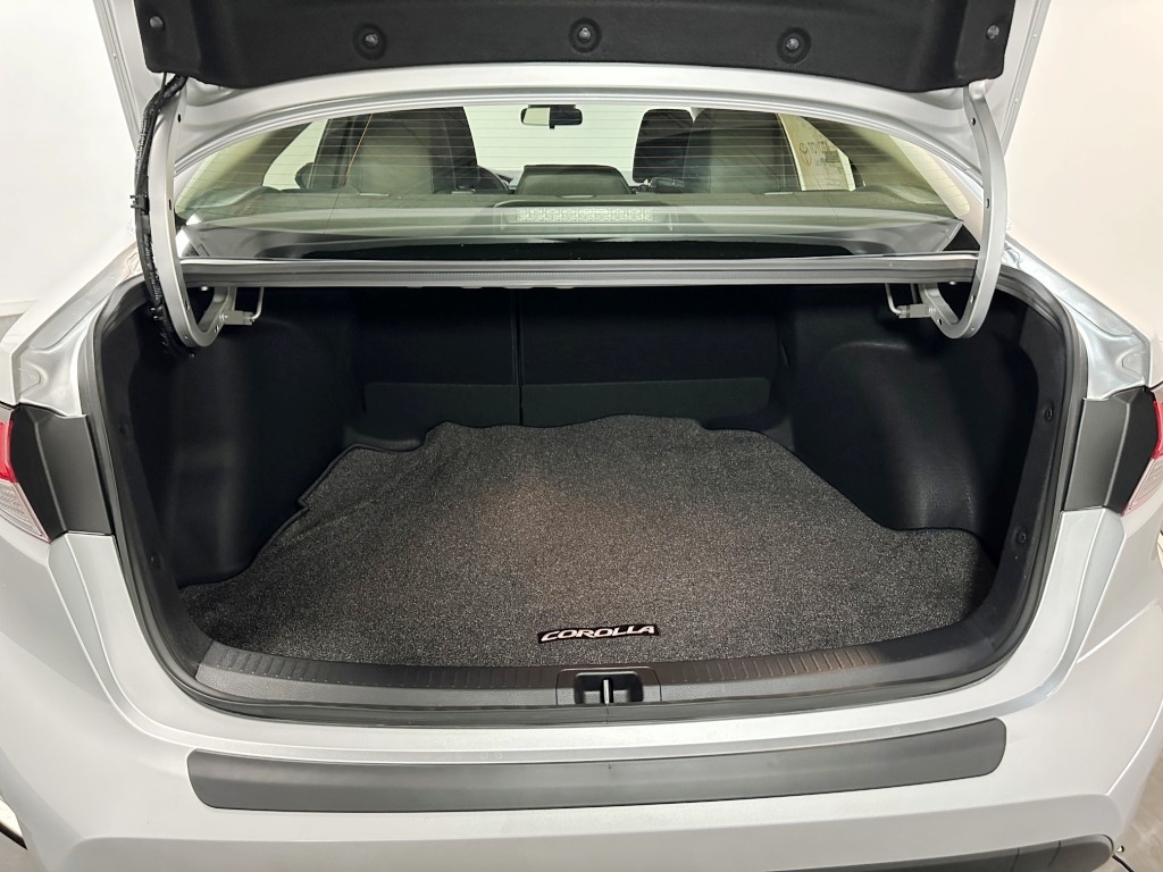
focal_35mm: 24
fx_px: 806
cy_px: 436
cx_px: 582
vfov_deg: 56.8
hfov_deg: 71.6
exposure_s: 1/30
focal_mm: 6.86
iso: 800
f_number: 1.78
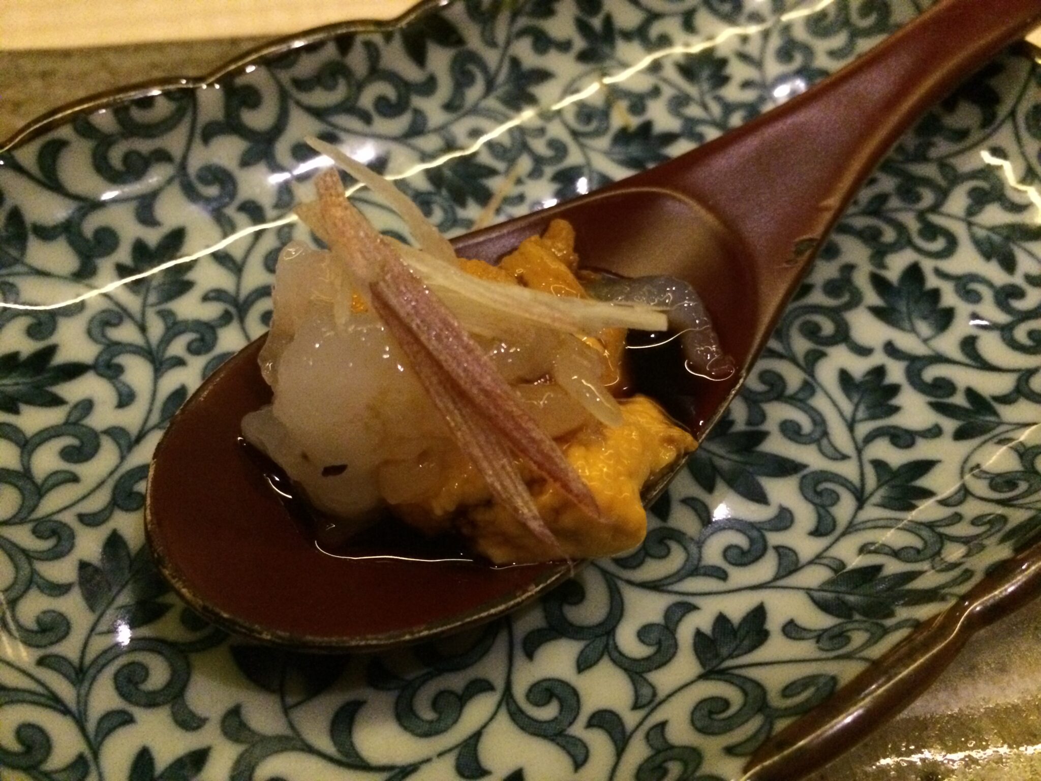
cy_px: 390
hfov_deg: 60.0
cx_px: 520
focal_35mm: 30
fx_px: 902
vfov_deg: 46.8
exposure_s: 1/15
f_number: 2.2
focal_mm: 4.12
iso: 640
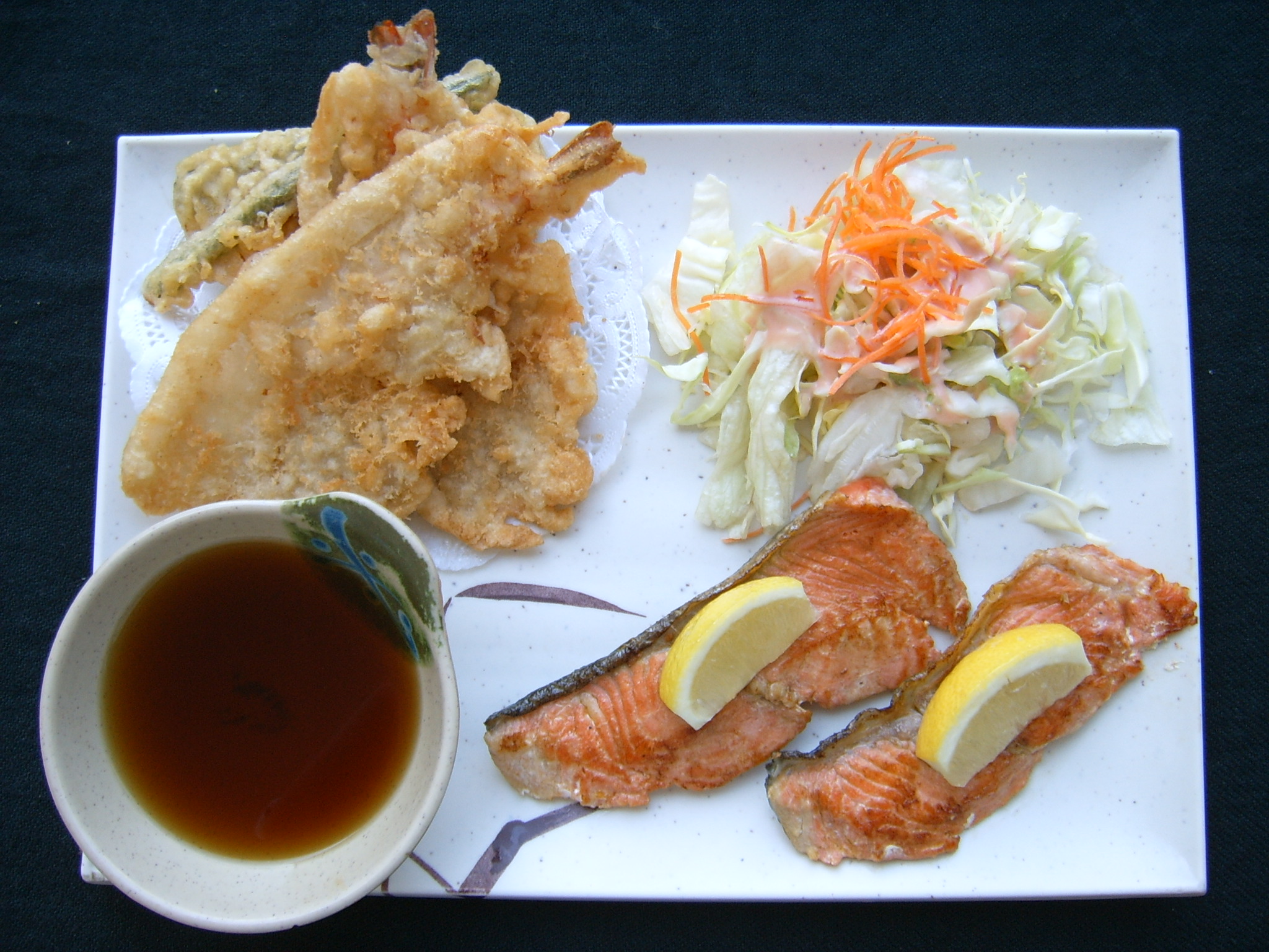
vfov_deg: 40.7
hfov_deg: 52.6
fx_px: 1283
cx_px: 634
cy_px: 476
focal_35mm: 35
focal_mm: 5.8
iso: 50
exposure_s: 1/90
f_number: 2.8
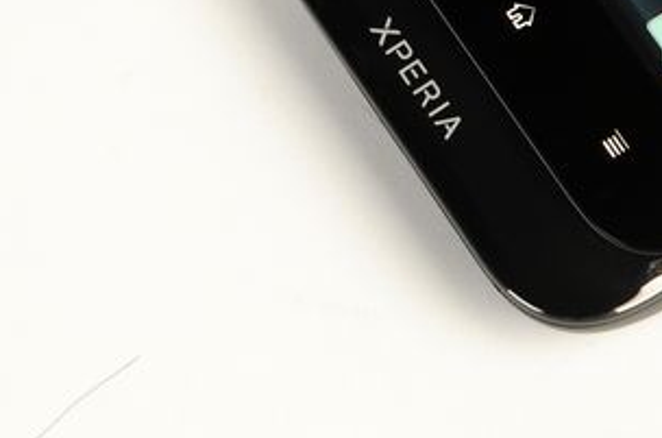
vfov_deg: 5.5
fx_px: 4484
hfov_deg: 8.3
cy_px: -197
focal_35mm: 244
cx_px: 834
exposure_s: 1/1.6
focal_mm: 55
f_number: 18
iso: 200
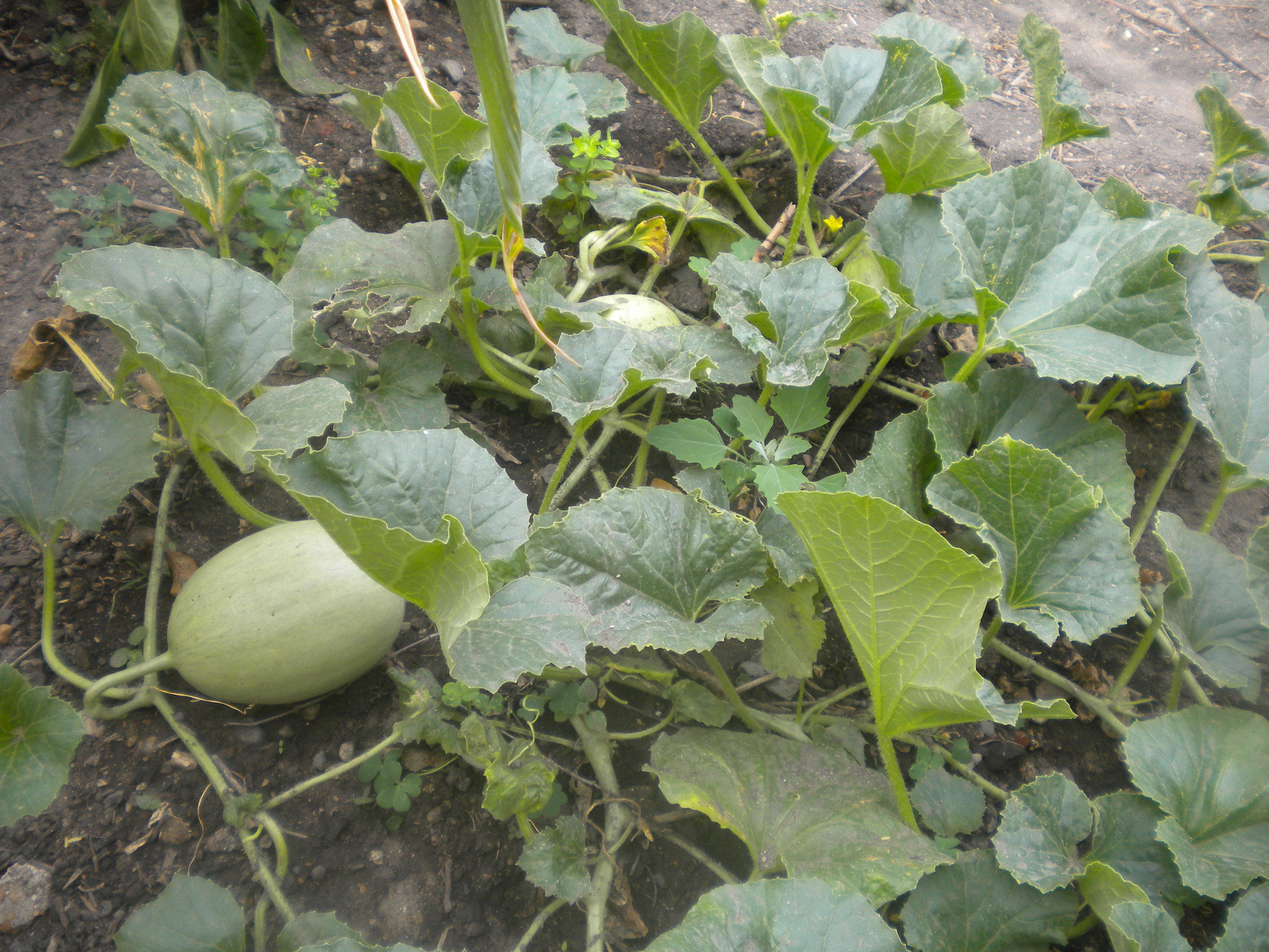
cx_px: 634
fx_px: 1283
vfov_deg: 40.7
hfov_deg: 52.6
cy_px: 476
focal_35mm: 35
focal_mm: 6.3
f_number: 3.1
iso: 80
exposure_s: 1/119
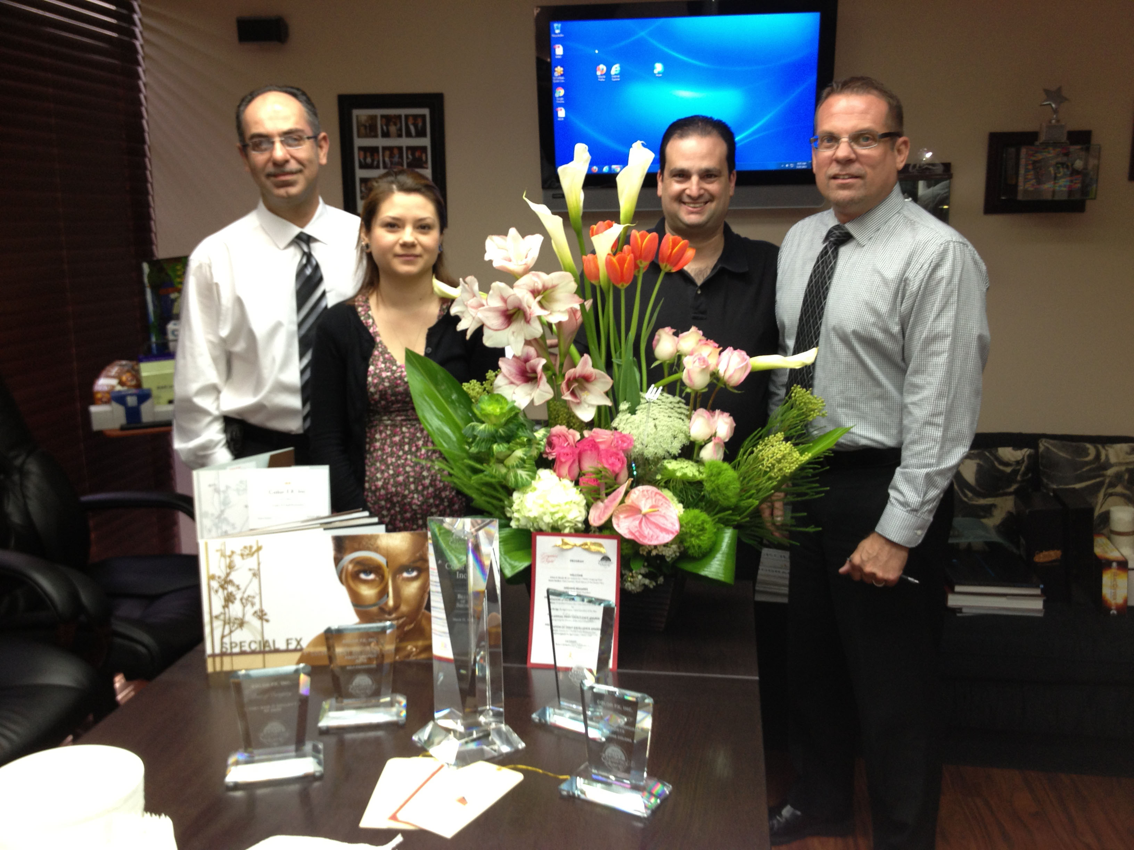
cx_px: 567
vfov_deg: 40.7
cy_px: 425
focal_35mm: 35
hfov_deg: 52.6
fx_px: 1147
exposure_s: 1/20
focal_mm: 4.28
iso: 64
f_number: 2.4
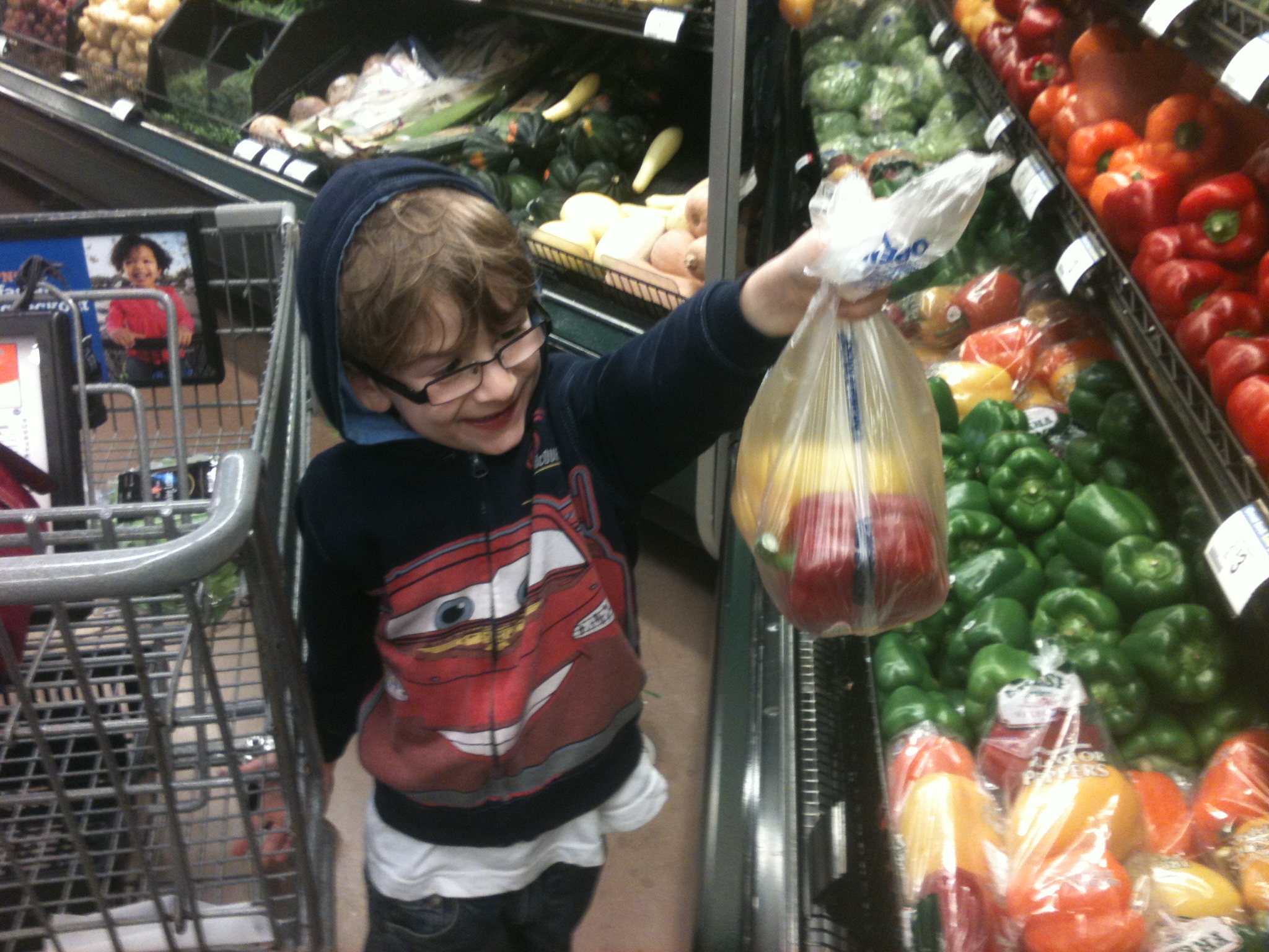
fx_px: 1283
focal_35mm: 35
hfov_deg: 52.6
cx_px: 634
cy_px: 476
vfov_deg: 40.7
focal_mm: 3.85
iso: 80
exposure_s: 1/15
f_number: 2.8
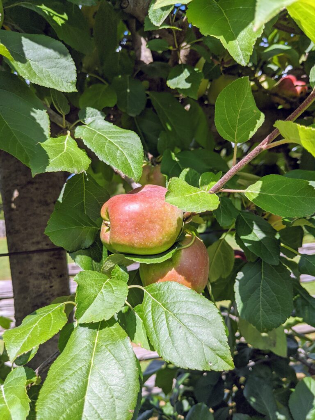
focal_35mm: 27
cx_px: 158
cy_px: 210
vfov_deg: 65.3
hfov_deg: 51.4
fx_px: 328
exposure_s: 1/3356
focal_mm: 4.38
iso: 85
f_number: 1.73
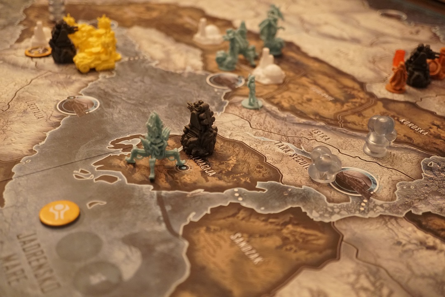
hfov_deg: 43.6
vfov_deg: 29.9
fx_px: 556
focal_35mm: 45
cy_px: 148
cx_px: 222
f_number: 3.5
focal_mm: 30
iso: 2000
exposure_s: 1/60
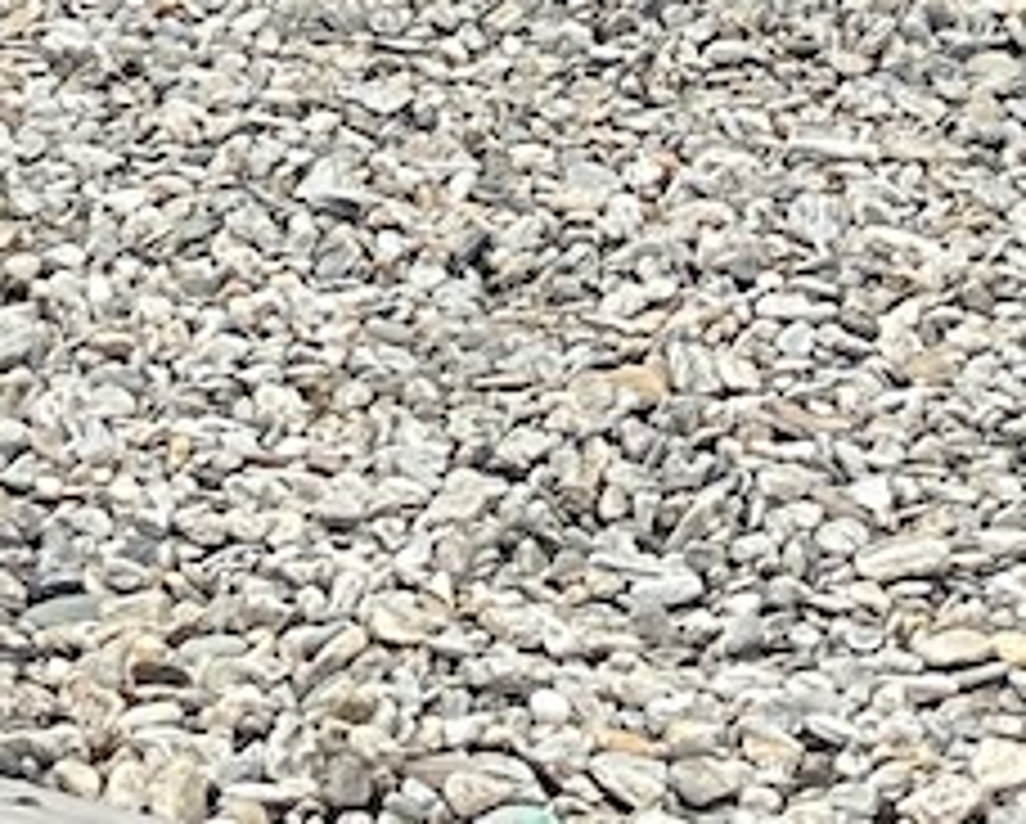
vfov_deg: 5.0
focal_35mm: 296
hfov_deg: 6.3
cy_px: -1702
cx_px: -1145
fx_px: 9000
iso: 32
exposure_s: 1/122
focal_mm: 6
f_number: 2
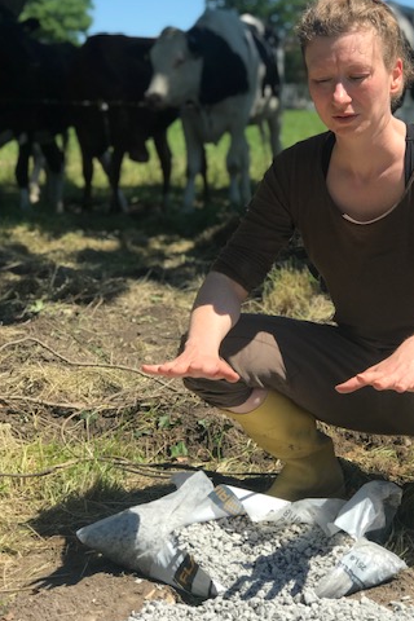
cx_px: 309
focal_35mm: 79
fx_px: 1363
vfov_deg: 25.7
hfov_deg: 17.2
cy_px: 295
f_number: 2.8
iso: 20
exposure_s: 1/791
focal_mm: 6.6
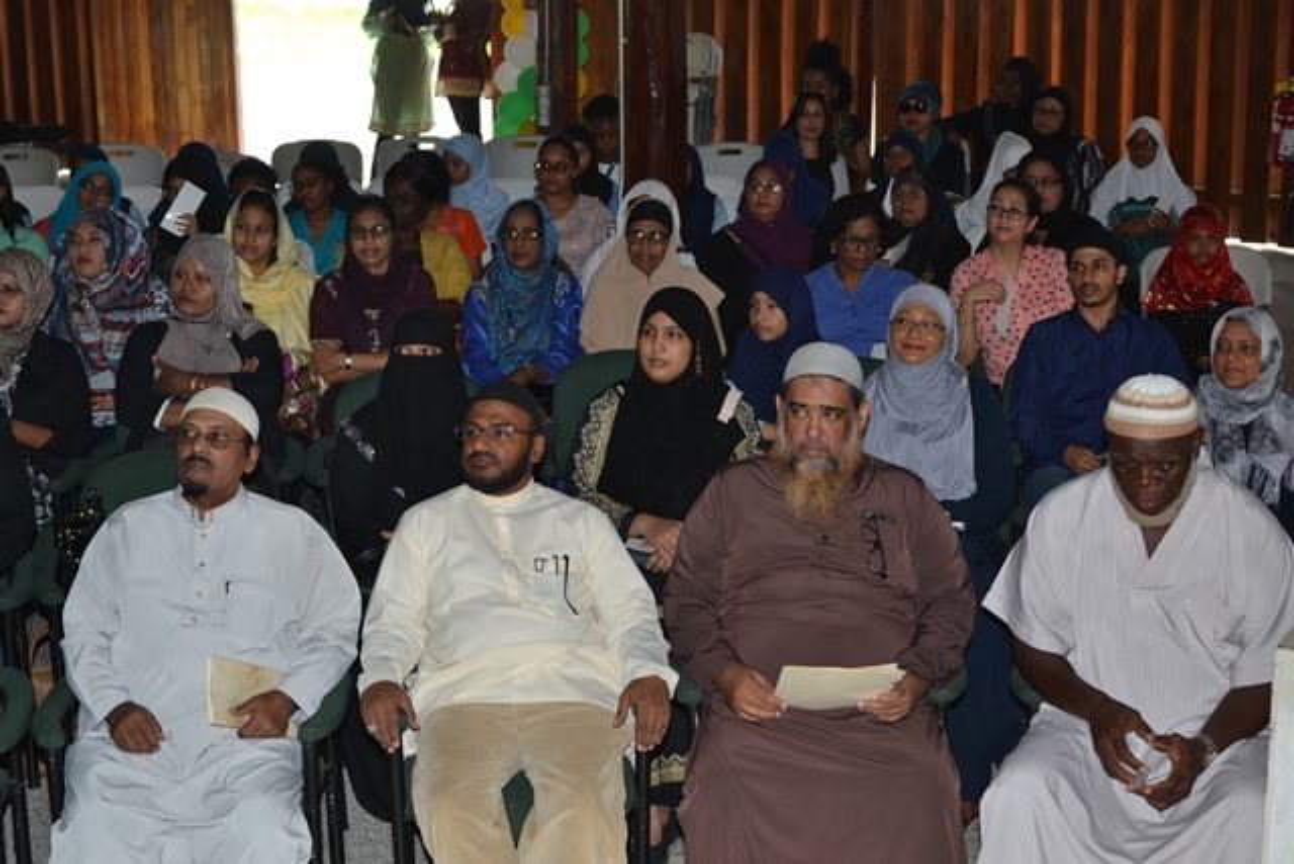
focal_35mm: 63
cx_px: 647
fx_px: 2265
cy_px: 432
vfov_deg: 21.6
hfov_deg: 31.9
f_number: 4
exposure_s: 1/100
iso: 400
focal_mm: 42
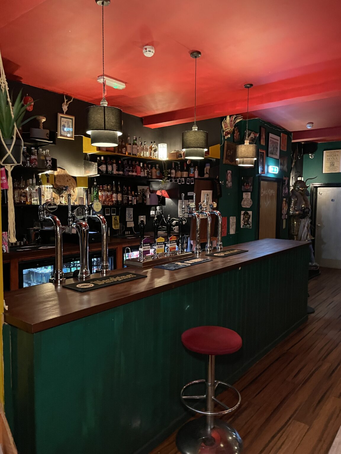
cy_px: 227
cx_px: 170
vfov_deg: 67.3
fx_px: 341
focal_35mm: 26
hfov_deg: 53.1
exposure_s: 1/25
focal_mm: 4.2
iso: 800
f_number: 1.6
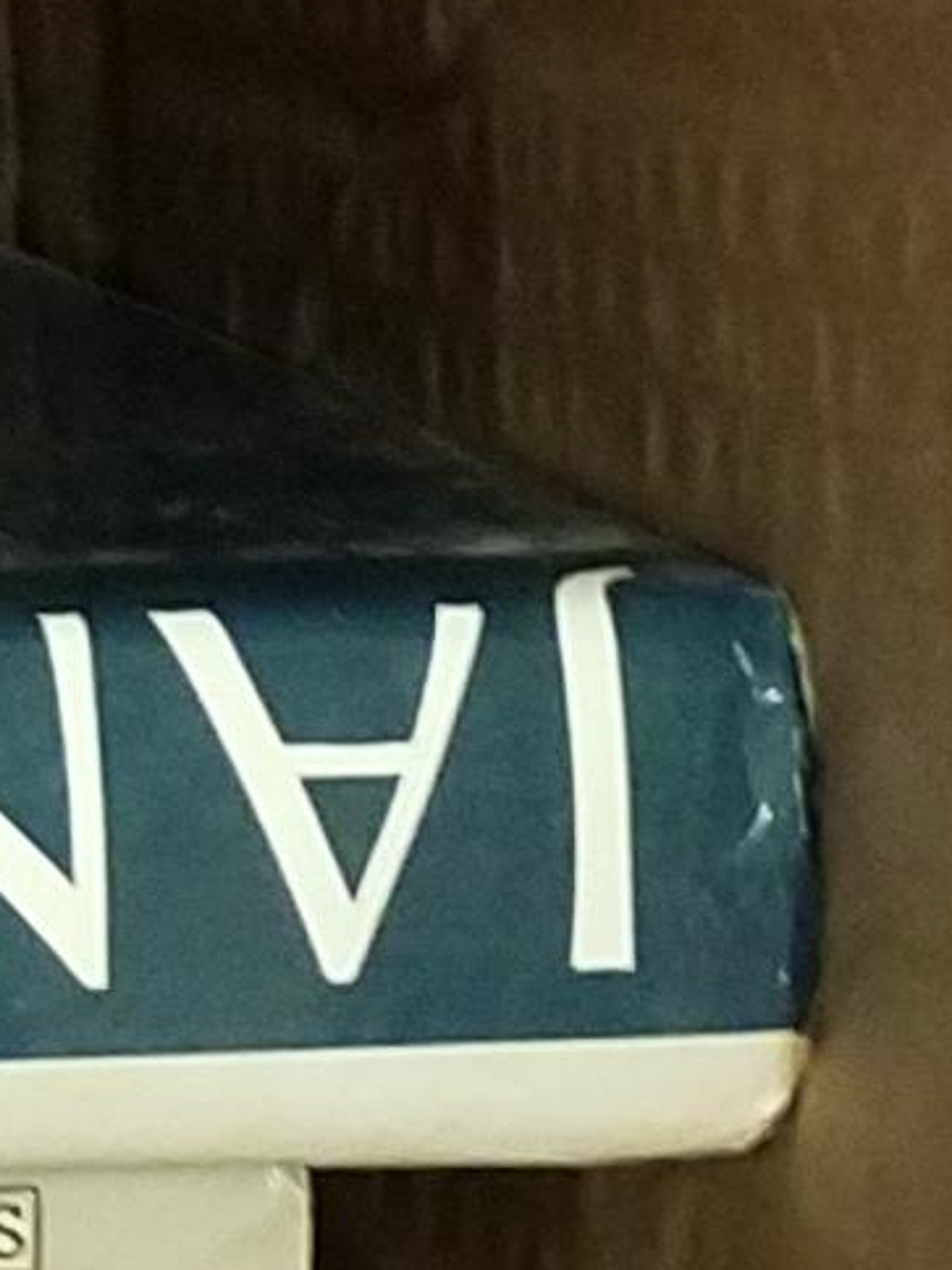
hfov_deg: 7.1
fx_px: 6674
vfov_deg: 10.4
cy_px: -745
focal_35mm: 182
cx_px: -2151
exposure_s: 1/25
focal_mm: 3.6
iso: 200
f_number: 1.9
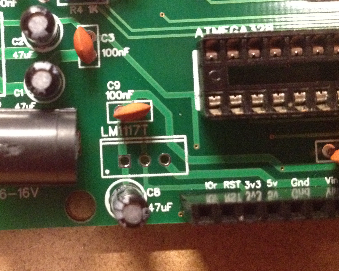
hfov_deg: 32.4
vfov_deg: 26.5
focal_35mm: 57
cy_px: 82
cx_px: 87
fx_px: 572
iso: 500
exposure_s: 1/15
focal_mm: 4.28
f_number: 2.4
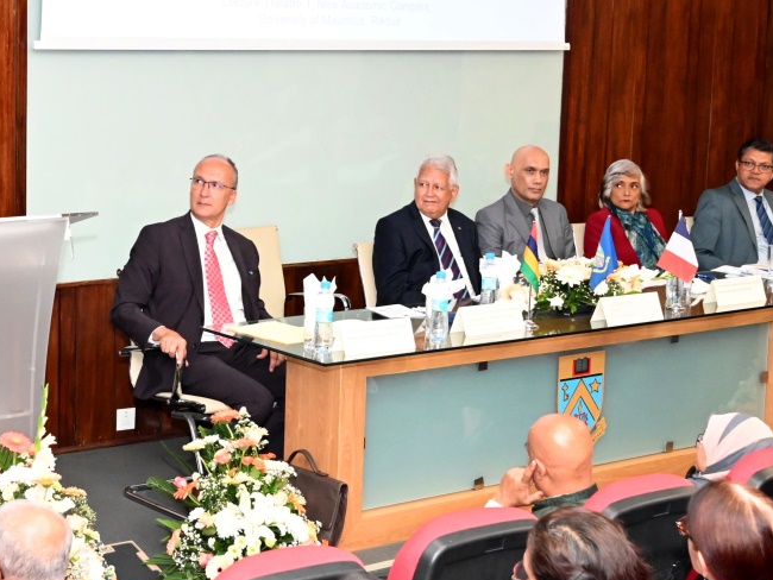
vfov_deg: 27.5
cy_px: 329
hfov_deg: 35.8
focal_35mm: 53
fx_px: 1184
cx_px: 262
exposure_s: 1/160
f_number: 8
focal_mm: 35
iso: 6400
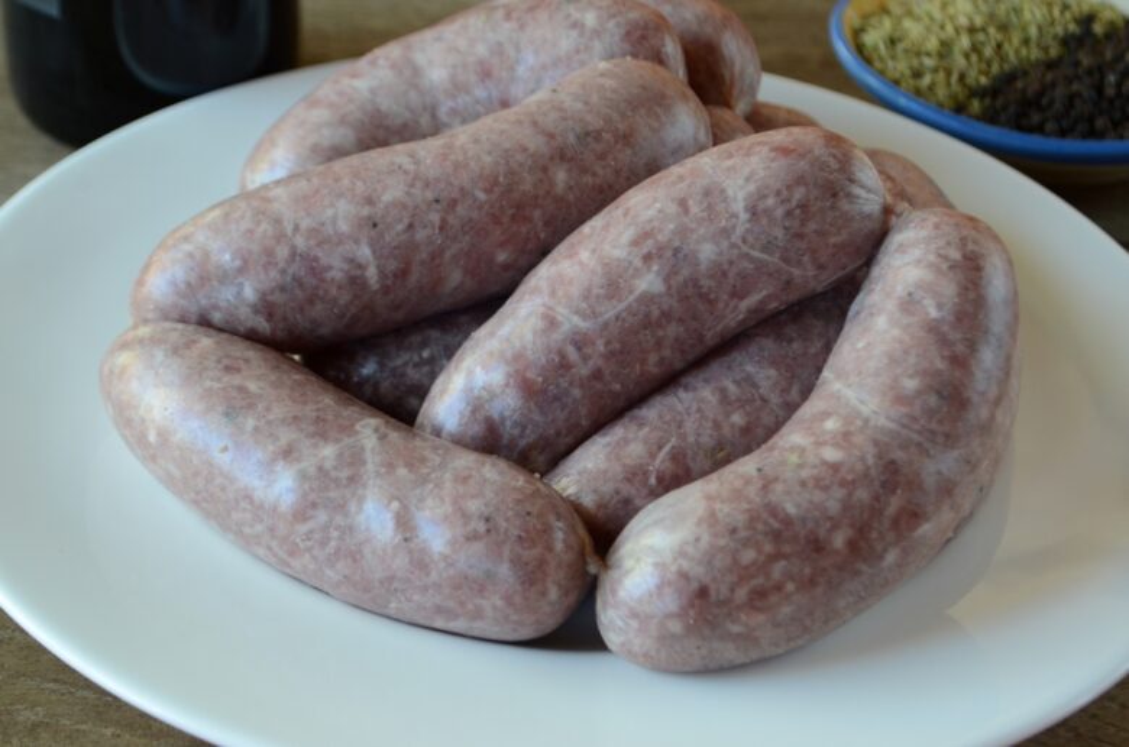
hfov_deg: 27.1
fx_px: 2346
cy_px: 374
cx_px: 564
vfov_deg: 18.1
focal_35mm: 75
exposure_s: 1/20
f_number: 8
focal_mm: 50
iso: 400
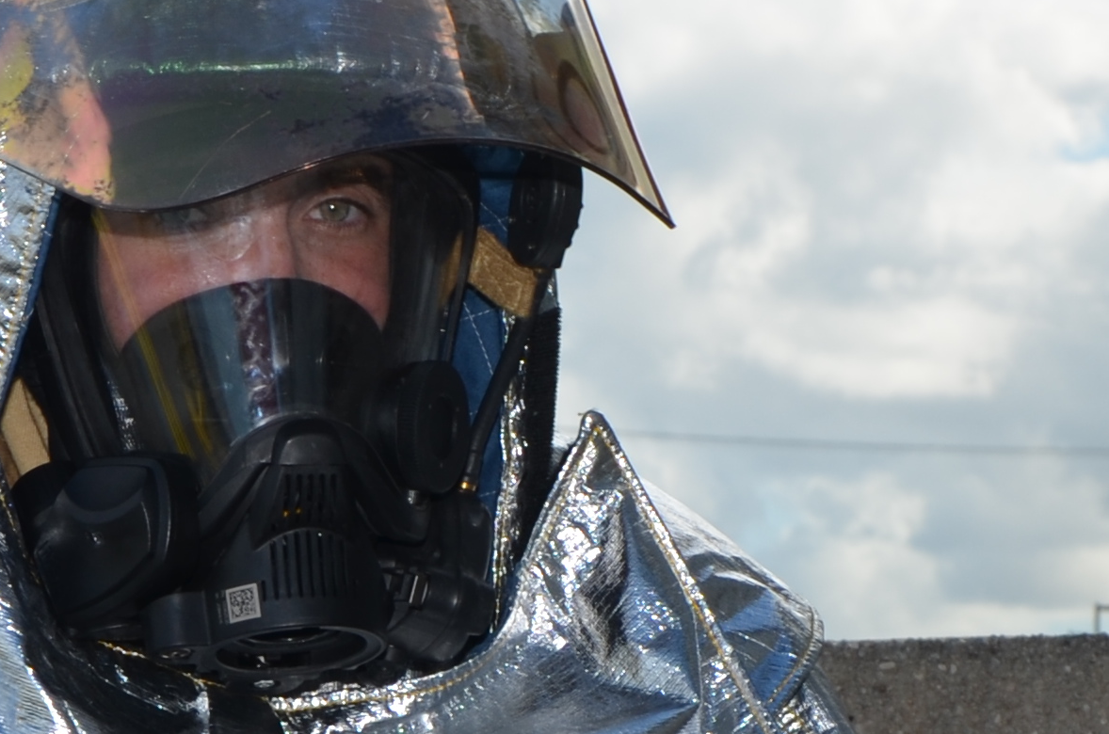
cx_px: 728
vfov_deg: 5.4
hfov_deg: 8.2
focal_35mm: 251
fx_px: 7715
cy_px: 810
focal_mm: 40
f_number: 8
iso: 100
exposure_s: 1/250
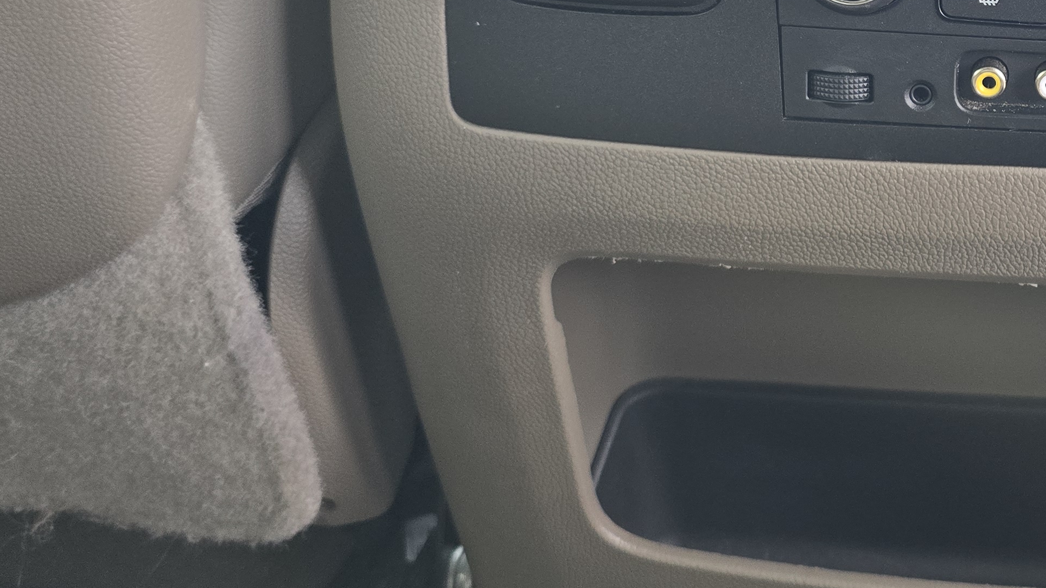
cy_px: 25
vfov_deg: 22.3
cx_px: 1021
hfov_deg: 36.3
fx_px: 1442
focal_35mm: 52
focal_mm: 6.3
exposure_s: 1/120
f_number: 1.7
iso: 250
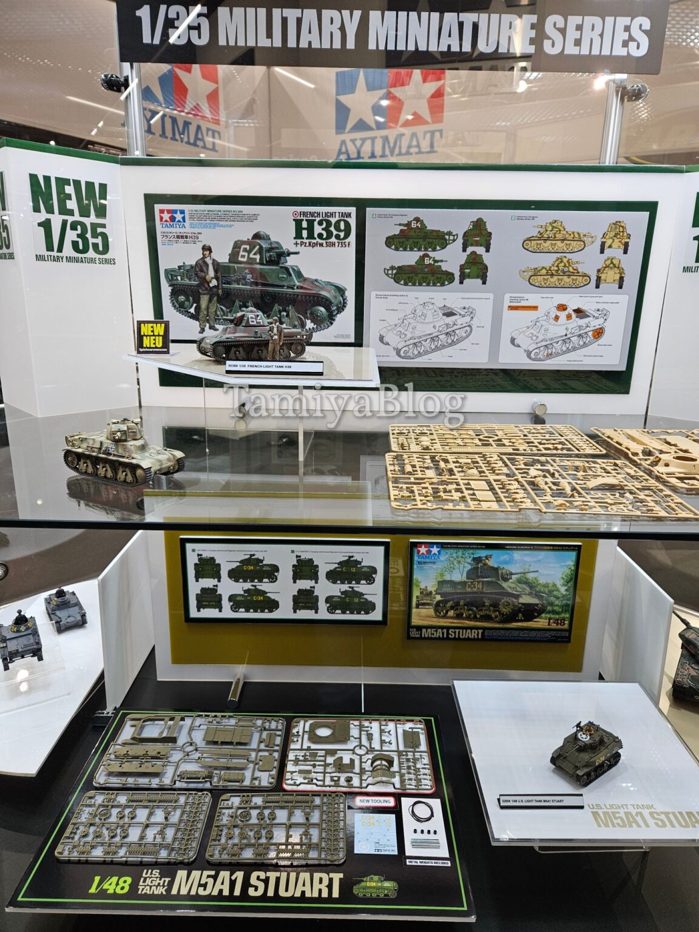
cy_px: 466
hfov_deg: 58.9
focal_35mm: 23
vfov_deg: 73.9
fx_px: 619
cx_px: 350
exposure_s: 1/100
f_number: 1.8
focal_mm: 5.4
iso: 80
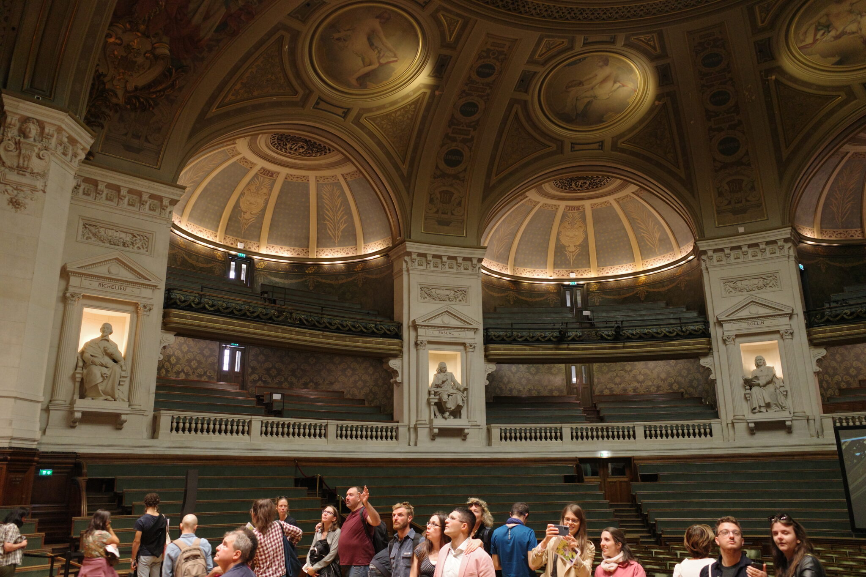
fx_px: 673
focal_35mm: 28
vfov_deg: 46.4
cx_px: 433
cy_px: 288
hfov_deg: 65.5
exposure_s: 1/30
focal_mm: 18.3
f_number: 2.8
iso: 1600
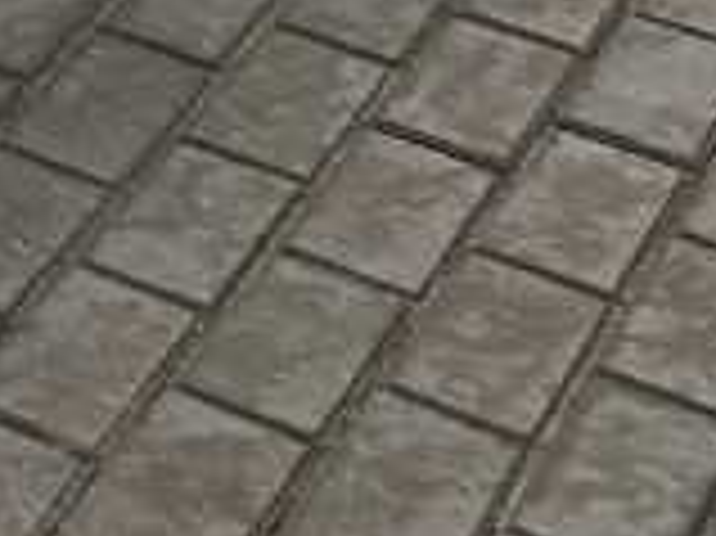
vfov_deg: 6.7
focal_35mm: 181
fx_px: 3741
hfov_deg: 9.0
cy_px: -1486
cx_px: -1382
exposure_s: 1/850
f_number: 1.78
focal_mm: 6.86
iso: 80
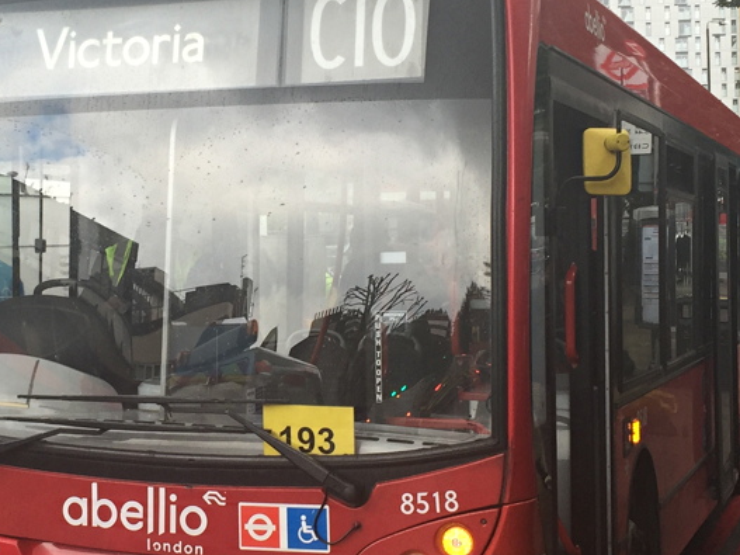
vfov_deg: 32.8
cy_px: 329
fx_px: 940
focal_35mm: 44
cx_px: 270
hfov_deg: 42.6
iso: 32
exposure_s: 1/121
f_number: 2.2
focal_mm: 4.15
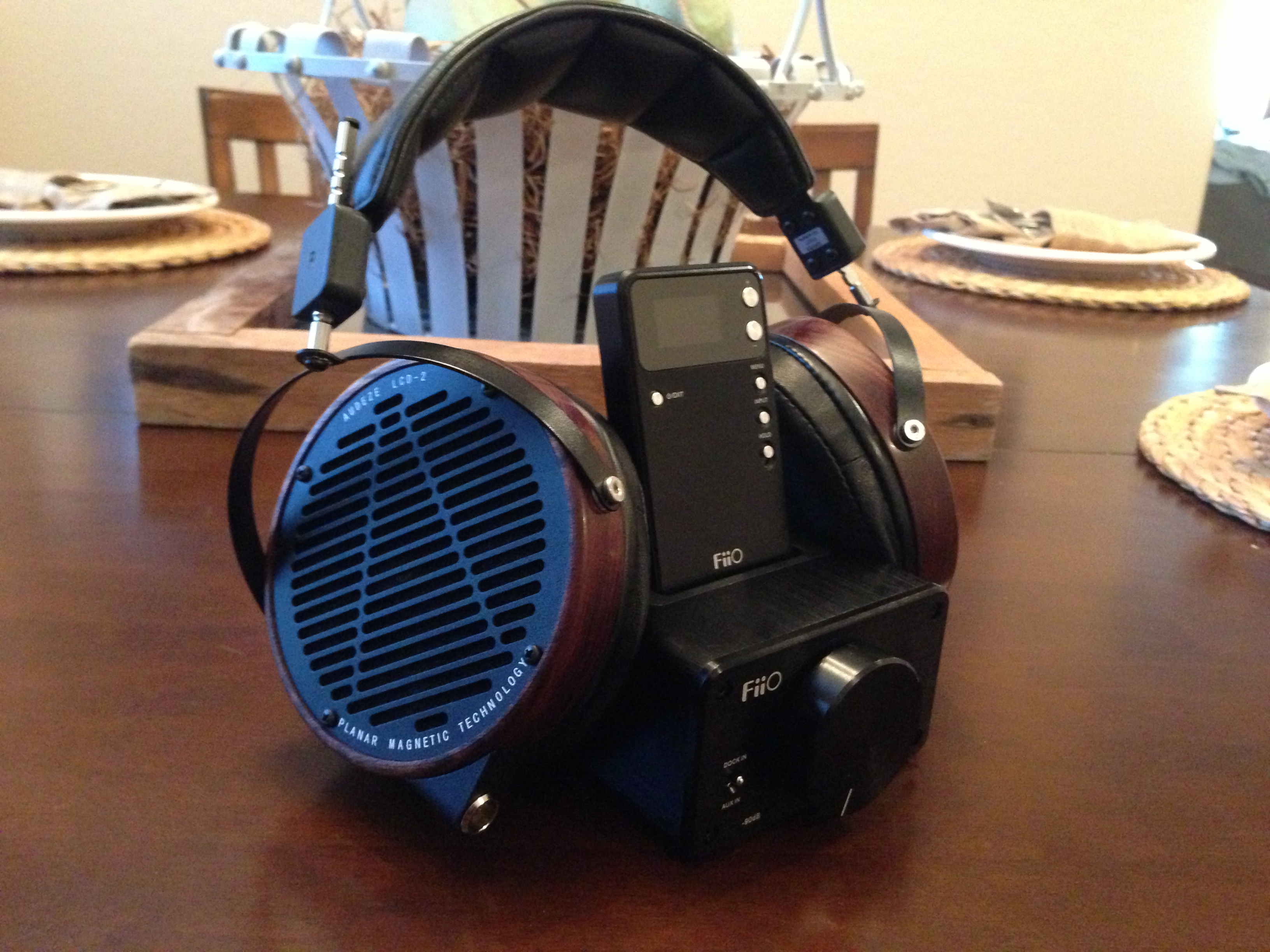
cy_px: 476
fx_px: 1211
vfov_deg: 42.9
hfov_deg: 55.4
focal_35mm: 33
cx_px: 635
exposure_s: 1/15
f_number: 2.4
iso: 800
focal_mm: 4.13
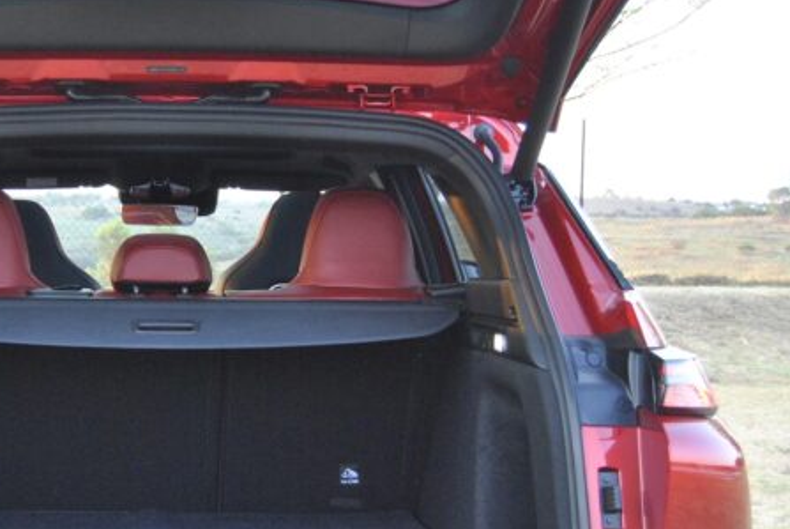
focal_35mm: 67
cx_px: 141
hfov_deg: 29.3
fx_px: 1472
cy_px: 306
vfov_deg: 20.3
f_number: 4
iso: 800
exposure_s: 1/100
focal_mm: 26
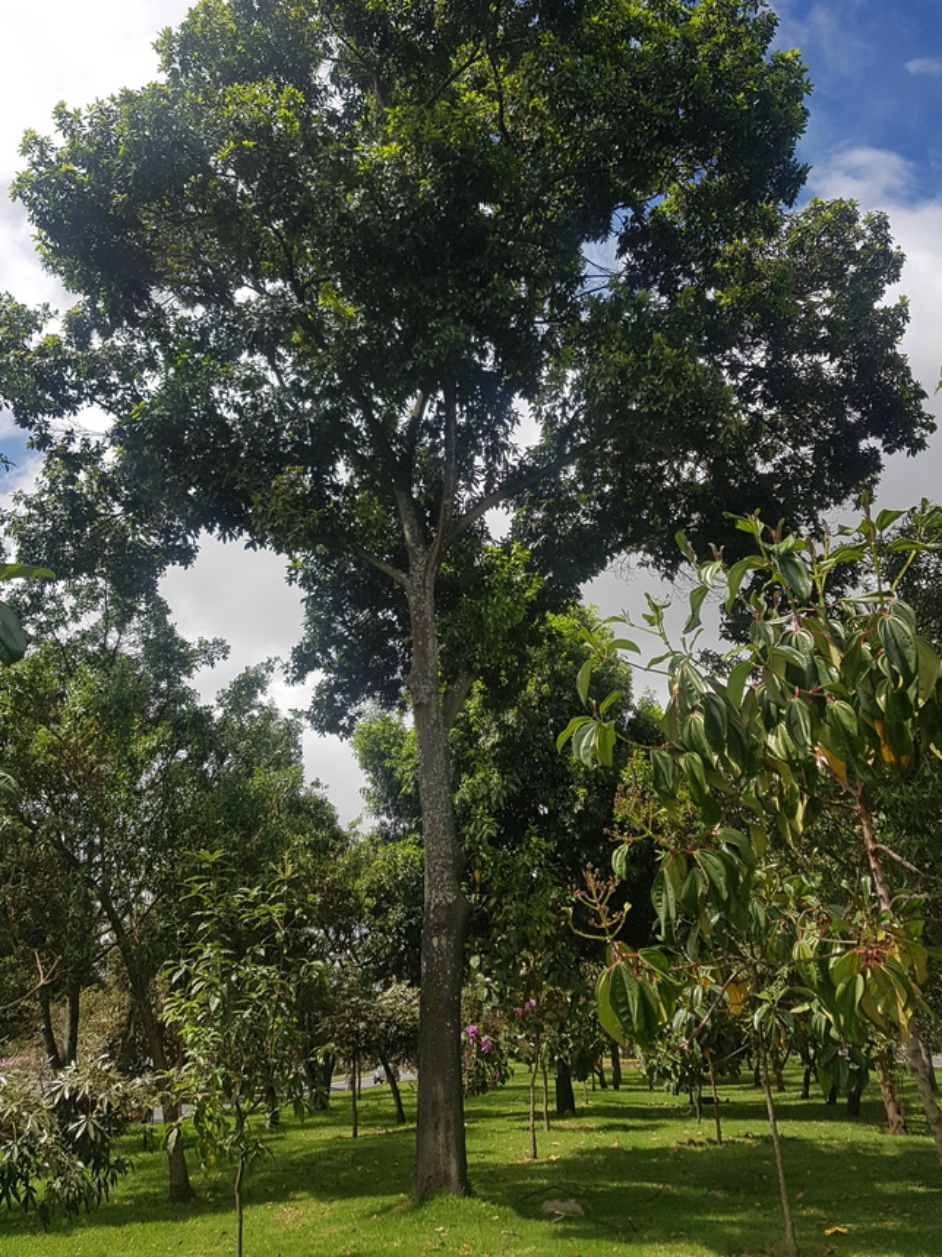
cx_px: 477
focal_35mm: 31
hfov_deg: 45.4
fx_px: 1125
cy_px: 533
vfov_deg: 58.1
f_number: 1.7
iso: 50
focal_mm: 4.2
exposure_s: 1/3352
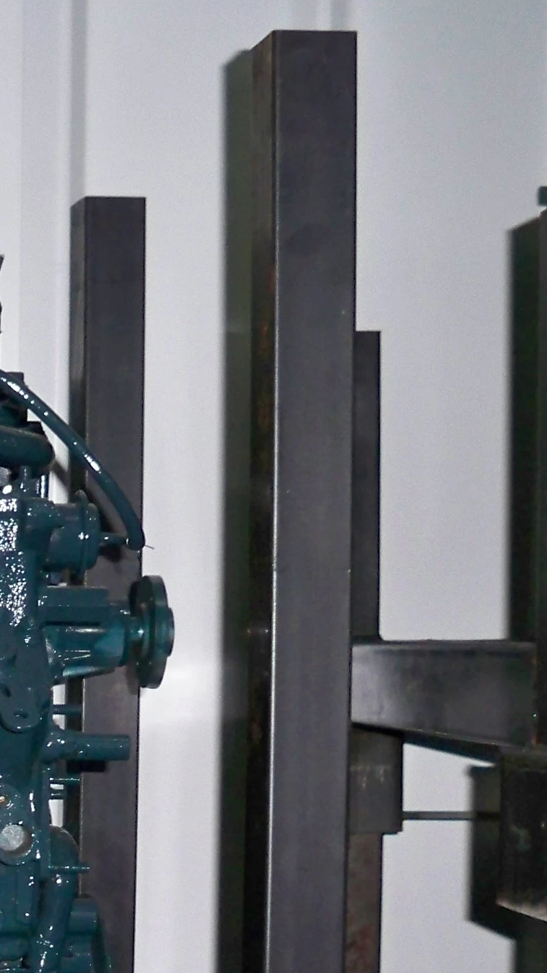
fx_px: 2399
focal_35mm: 93
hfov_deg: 12.0
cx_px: -429
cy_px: 832
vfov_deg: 22.5
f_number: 3.1
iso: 200
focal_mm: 6.3
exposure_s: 1/60
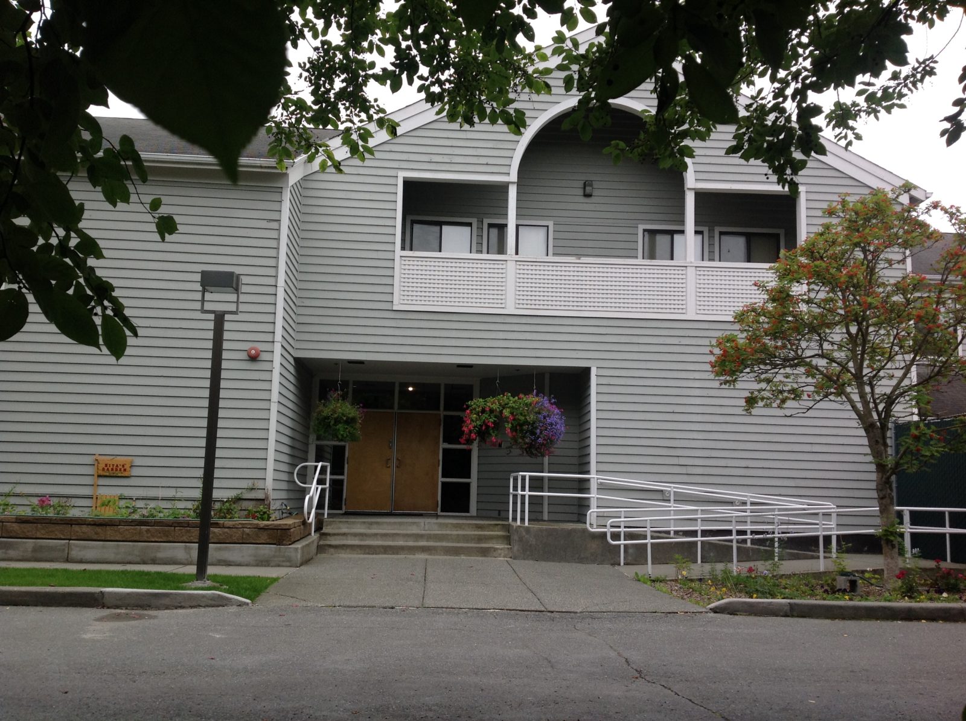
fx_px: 975
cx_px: 483
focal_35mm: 35
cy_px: 360
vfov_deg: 40.6
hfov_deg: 52.7
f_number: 2.4
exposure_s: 1/130
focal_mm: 4.28
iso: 50
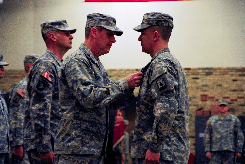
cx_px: 122
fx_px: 940
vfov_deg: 10.0
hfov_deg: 14.8
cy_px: 82
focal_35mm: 138
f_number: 5.6
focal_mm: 92
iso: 1000
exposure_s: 1/25
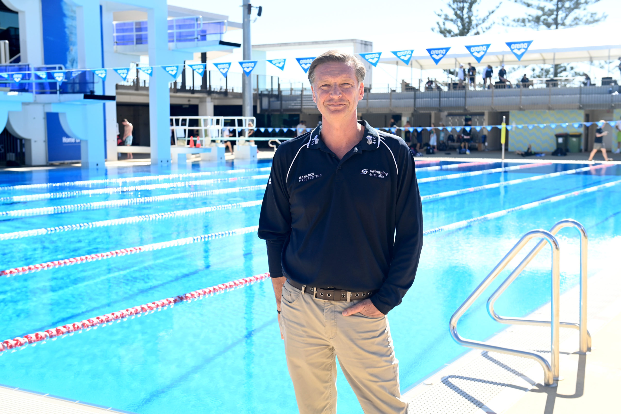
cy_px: 207
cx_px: 310
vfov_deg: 27.0
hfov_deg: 39.6
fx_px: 862
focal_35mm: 50
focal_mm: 50
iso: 200
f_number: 5.6
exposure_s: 1/250
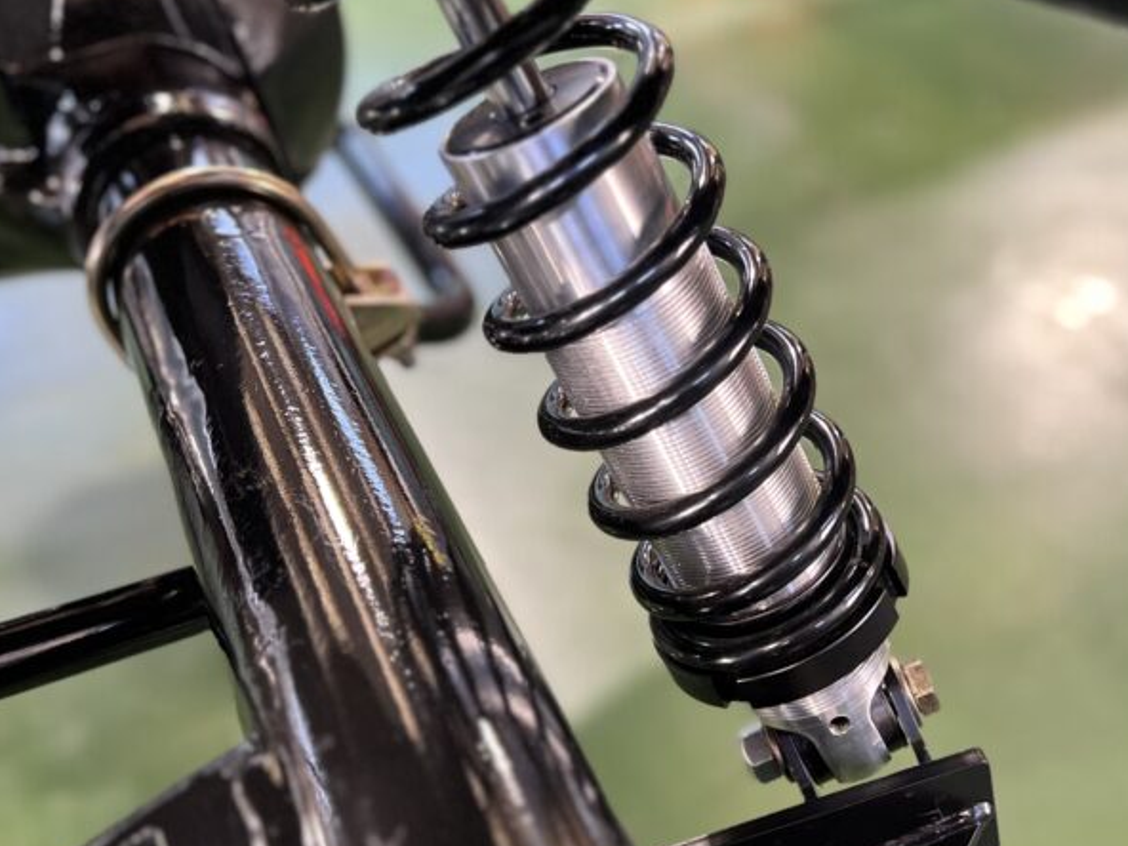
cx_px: 695
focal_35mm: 45
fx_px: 1466
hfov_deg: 41.8
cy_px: 410
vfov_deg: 32.2
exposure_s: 1/60
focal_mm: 5.7
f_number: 1.5
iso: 200
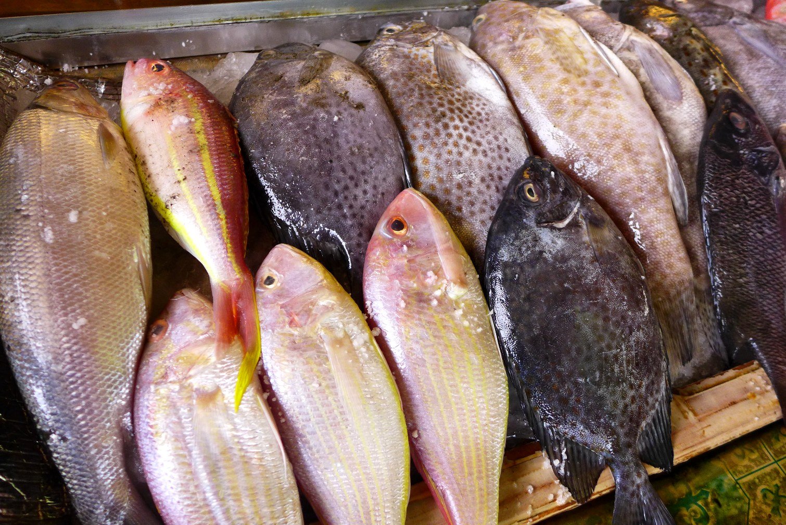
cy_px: 262
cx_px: 393
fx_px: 524
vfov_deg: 53.2
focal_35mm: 24
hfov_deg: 73.7
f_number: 1.4
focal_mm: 4.7
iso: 250
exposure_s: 1/100
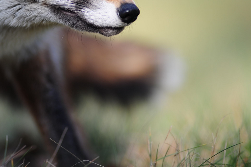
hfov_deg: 3.1
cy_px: 3
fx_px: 4633
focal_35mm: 665
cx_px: 29
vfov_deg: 2.1
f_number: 2.8
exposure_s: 1/800
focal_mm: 300
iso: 200
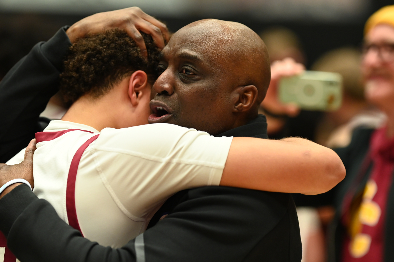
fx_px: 1925
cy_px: 128
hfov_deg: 11.7
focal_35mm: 176
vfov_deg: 7.8
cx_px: 165
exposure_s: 1/500
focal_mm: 135
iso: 1250
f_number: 1.8
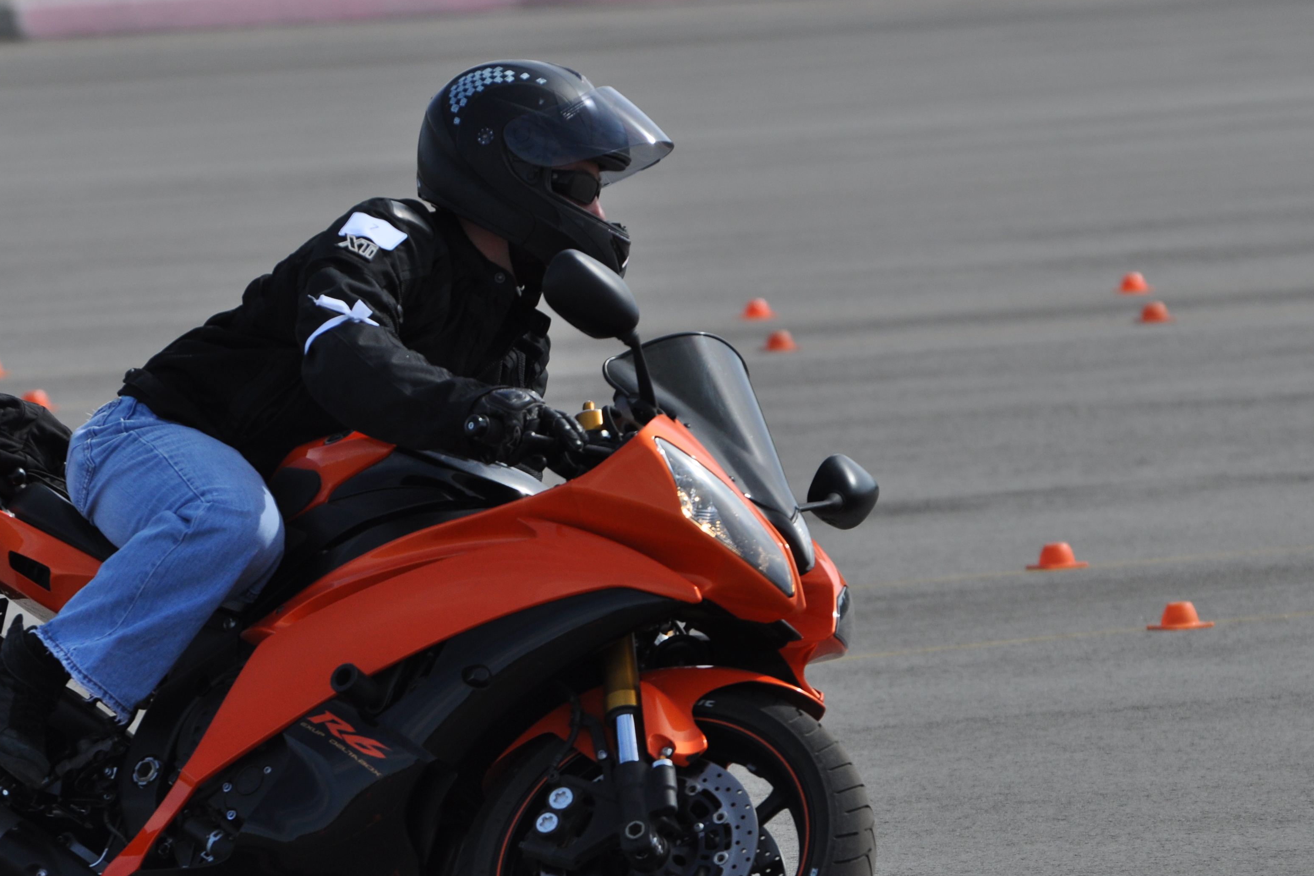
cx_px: 603
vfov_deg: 3.2
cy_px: 448
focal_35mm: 434
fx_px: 15838
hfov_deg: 4.8
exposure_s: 1/2000
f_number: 5.6
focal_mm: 210
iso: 320
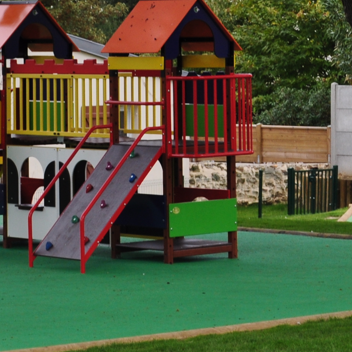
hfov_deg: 8.9
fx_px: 2255
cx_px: 307
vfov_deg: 8.9
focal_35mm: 196
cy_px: 13
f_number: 8
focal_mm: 38
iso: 250
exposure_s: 1/60
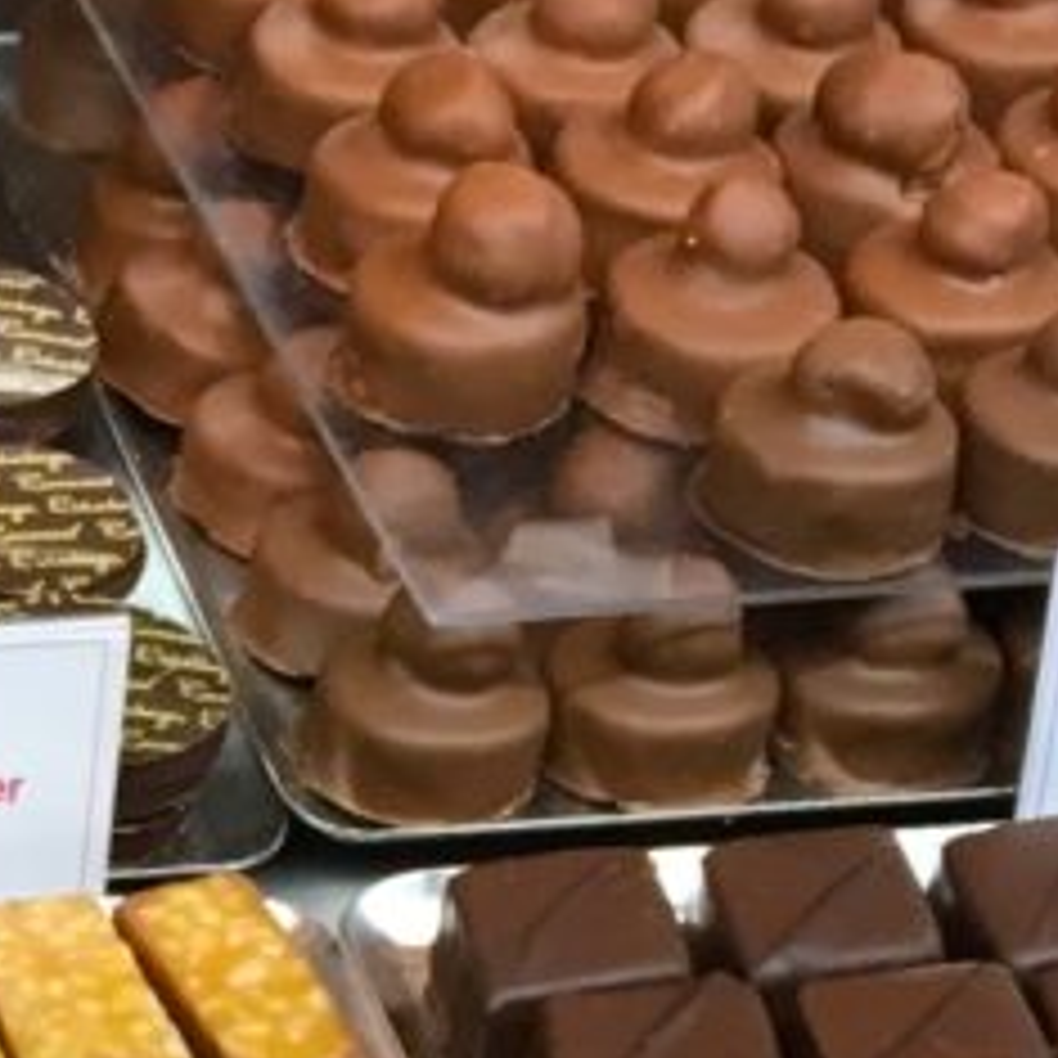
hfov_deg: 10.5
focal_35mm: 157
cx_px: -788
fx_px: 5429
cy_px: 2021
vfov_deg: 10.4
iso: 50
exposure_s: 1/33
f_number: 2.2
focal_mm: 4.15
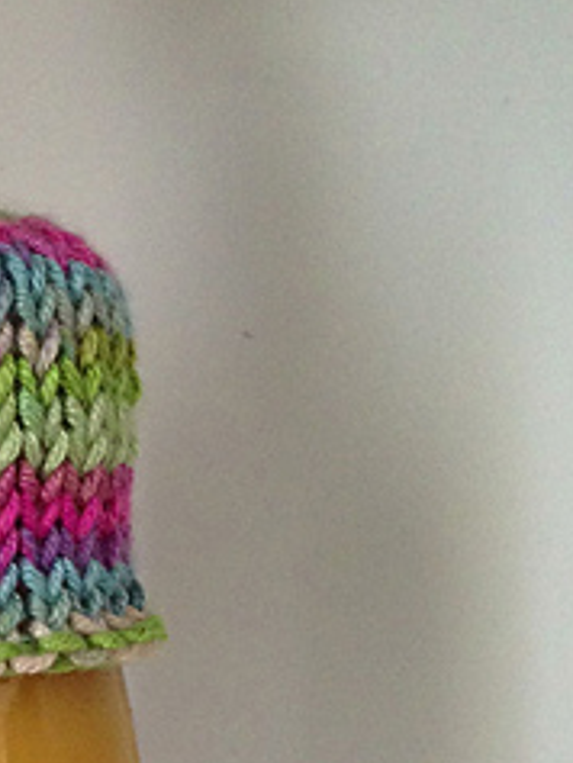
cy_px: 734
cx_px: -106
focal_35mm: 89
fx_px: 1963
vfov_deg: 21.4
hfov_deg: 16.0
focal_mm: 4.13
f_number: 2.4
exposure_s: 1/20
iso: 250
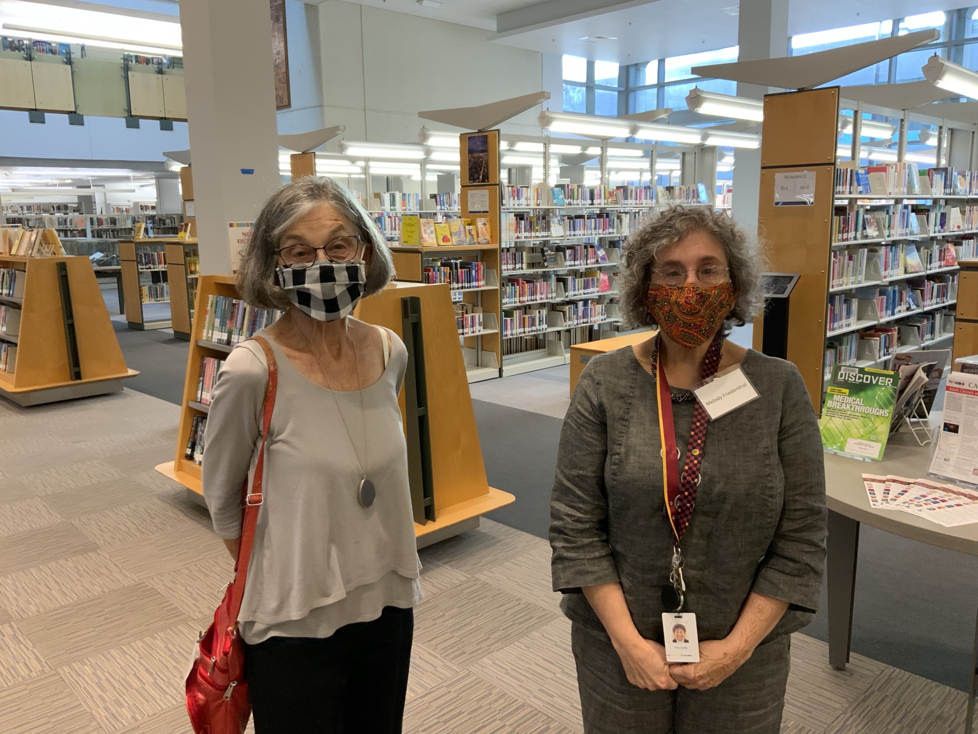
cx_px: 489
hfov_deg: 61.7
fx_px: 819
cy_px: 367
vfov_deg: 48.2
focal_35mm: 29
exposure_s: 1/60
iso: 125
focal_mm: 3
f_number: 1.8
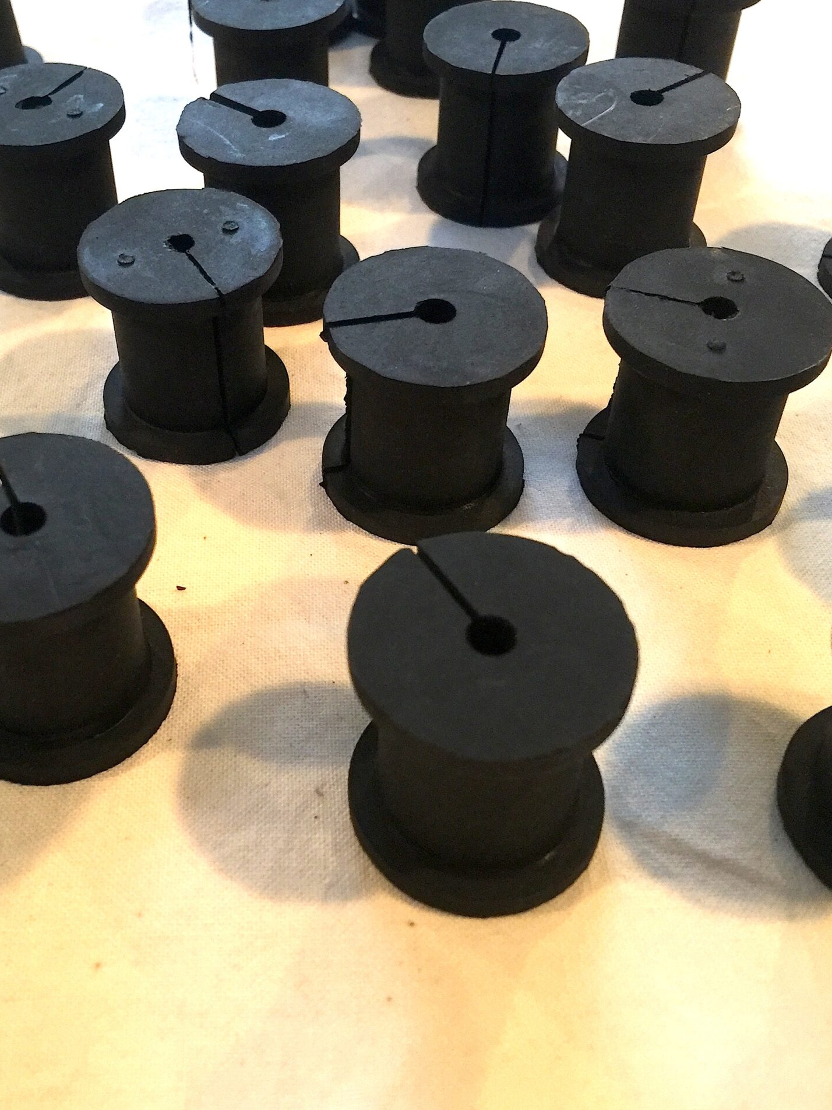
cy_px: 476
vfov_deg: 47.7
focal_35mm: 39
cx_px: 284
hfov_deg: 36.5
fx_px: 1250
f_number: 2.2
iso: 125
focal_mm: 4.15
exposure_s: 1/17
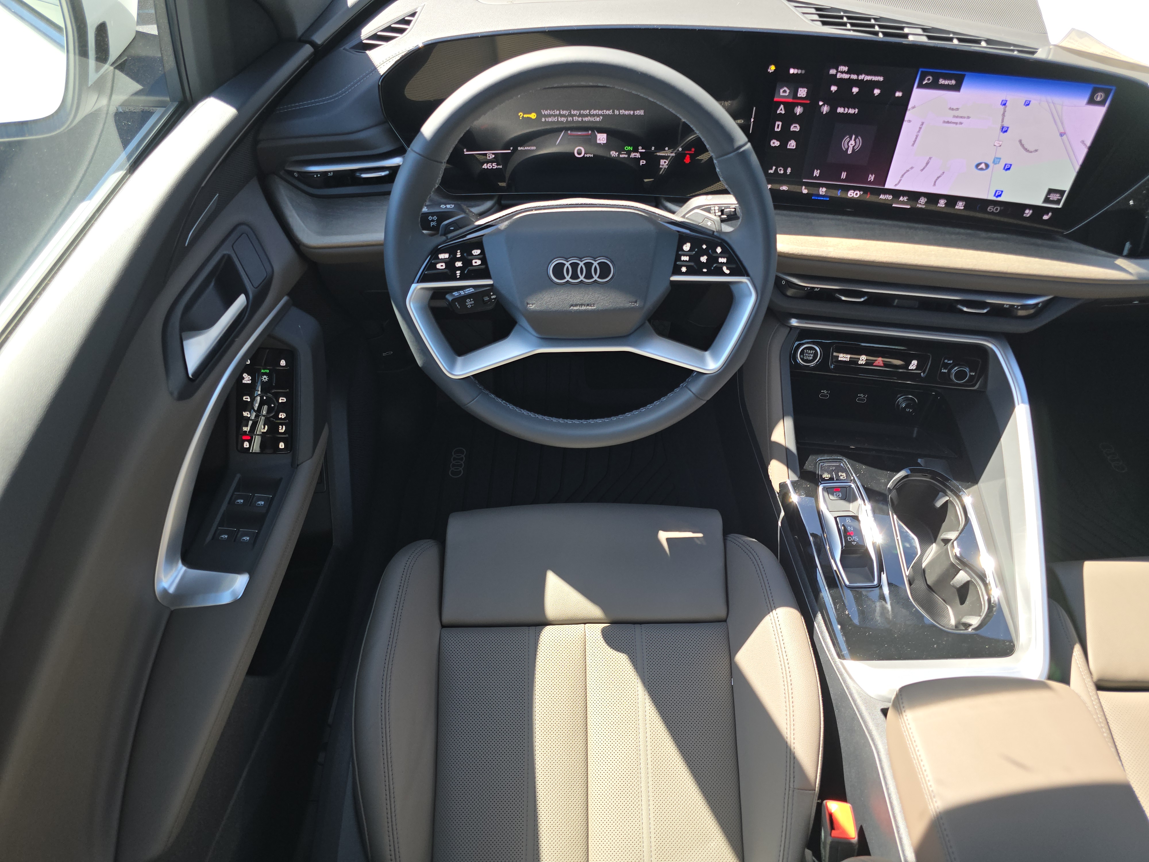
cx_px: 574
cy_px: 431
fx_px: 763
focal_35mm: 23
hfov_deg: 73.9
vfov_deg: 58.9
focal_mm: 6.3
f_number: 1.7
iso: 32
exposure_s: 1/180
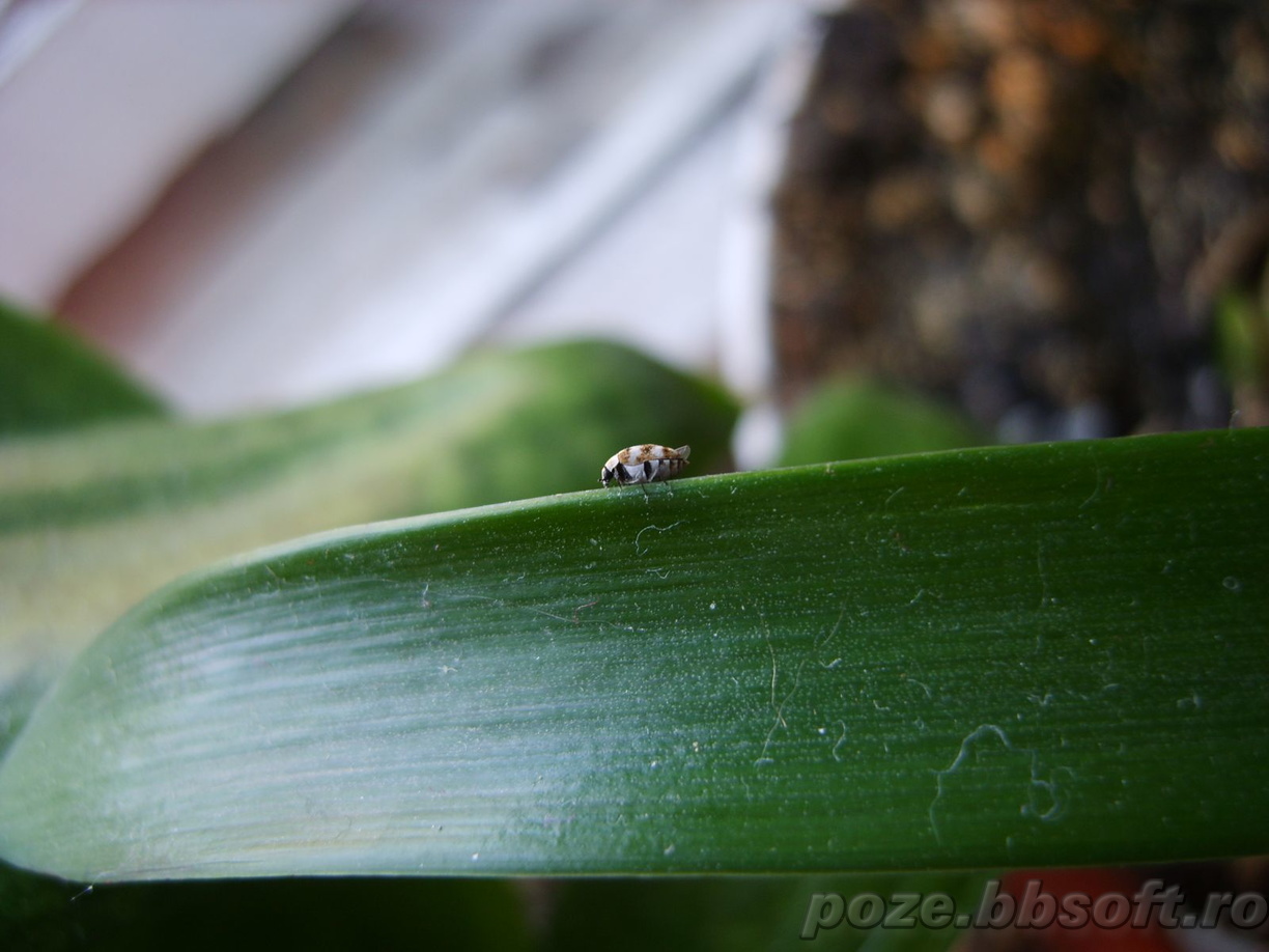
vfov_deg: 40.7
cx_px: 634
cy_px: 476
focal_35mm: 35
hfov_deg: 52.6
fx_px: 1283
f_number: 2.8
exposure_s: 1/30
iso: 50
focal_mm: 7.4
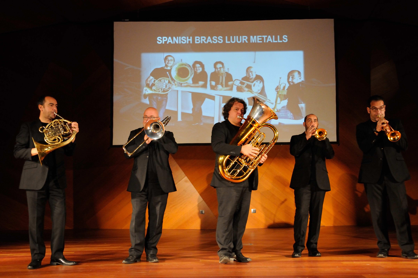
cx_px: 209
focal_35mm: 46
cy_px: 139
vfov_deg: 28.9
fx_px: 539
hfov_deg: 42.4
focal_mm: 31
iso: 1600
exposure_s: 1/60
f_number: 2.8
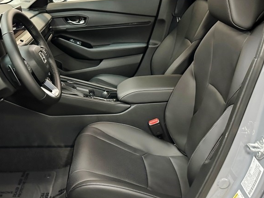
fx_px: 328
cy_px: 93
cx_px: 94
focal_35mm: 43
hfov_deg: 43.4
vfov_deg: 33.6
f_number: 1.78
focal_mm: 6.86
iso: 1000
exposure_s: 1/40
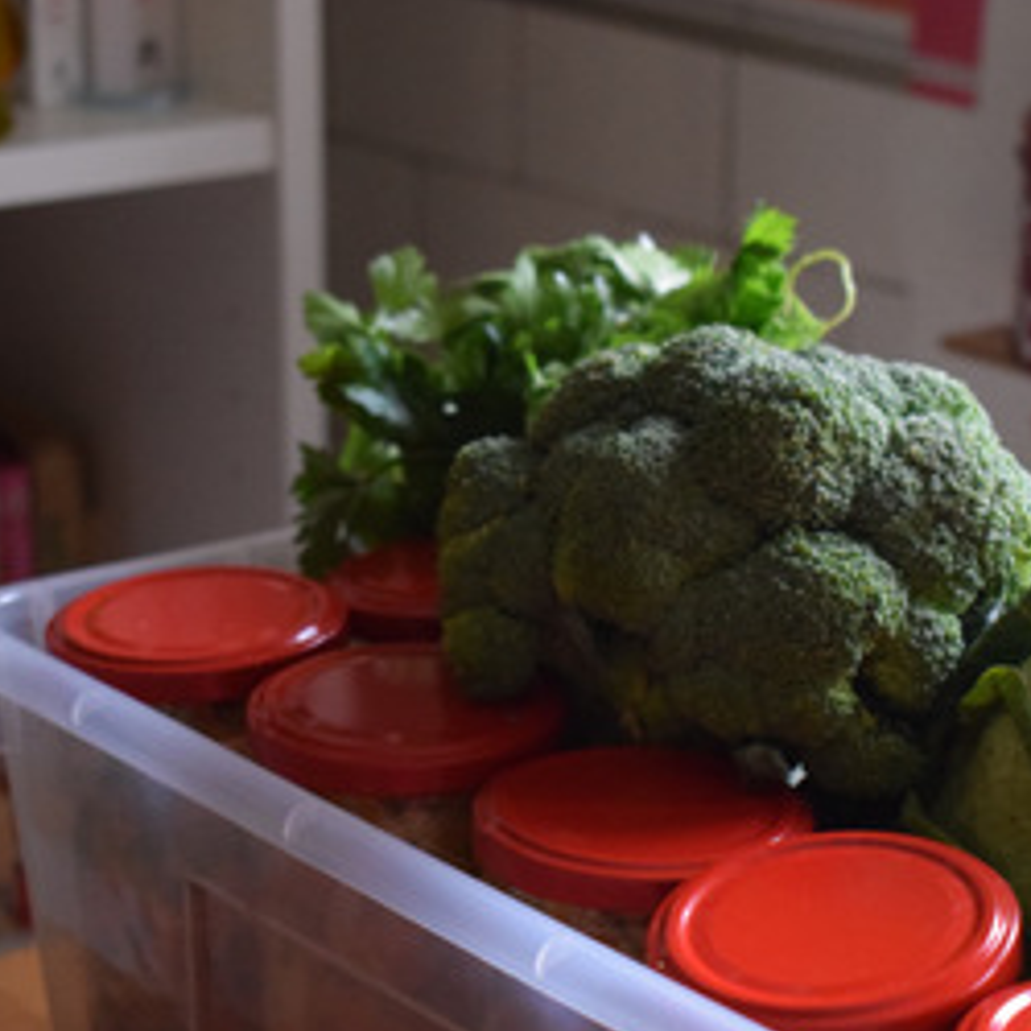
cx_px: 821
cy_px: 680
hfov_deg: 18.7
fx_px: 3100
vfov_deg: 18.8
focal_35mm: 92
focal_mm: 36
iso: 2800
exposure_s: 1/60
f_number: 4.8
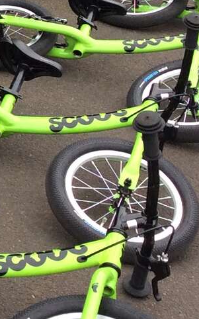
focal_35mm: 135
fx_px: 1172
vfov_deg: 14.7
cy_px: -111
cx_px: -303
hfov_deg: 8.7
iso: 32
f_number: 2.4
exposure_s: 1/255
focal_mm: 3.3
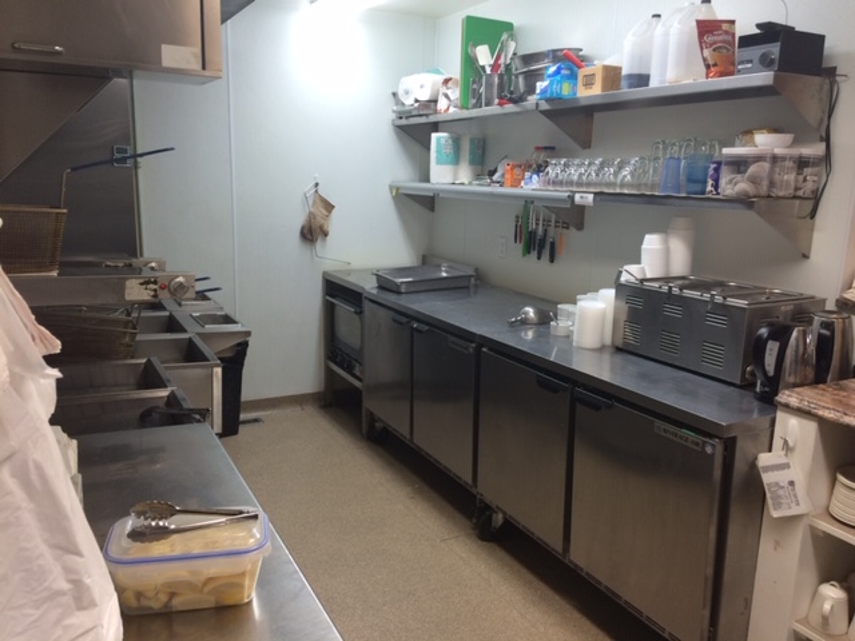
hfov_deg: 61.7
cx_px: 428
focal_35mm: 29
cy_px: 320
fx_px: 716
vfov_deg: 48.2
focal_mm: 4.15
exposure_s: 1/30
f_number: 2.2
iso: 32
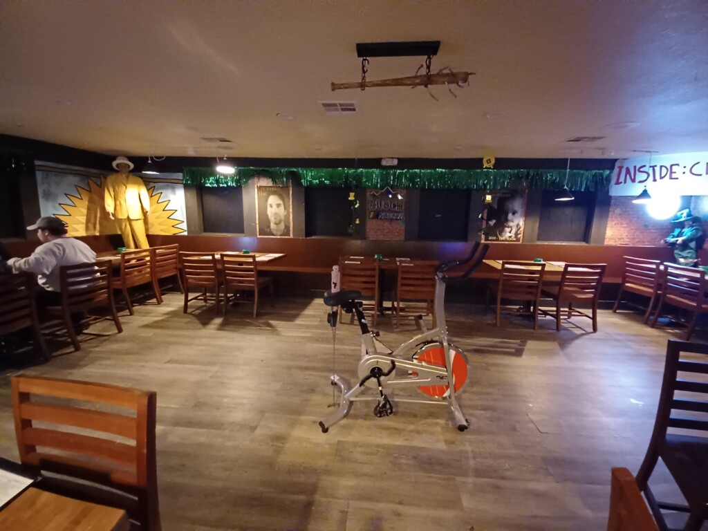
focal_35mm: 13
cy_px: 266
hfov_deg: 106.2
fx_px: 266
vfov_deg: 89.9
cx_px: 354
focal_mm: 1.42
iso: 1000
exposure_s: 1/7.06
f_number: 2.2
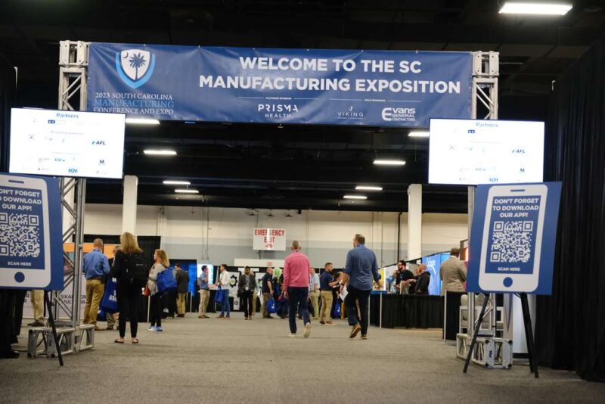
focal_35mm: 60
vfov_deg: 22.6
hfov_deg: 33.4
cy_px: 202
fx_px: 1009
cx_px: 302
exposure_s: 1/125
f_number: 3.2
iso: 3200
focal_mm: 40.1
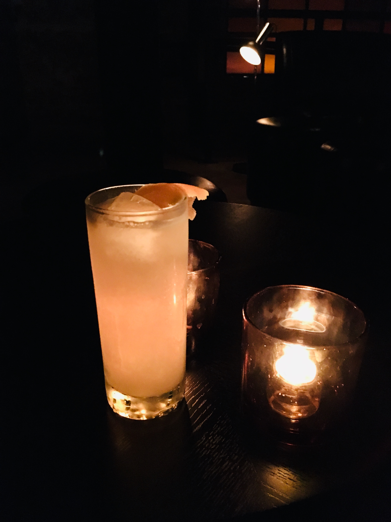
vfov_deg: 61.7
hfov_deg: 48.2
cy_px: 261
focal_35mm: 29
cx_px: 196
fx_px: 437
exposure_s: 1/15
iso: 1250
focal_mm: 4.15
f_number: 2.2
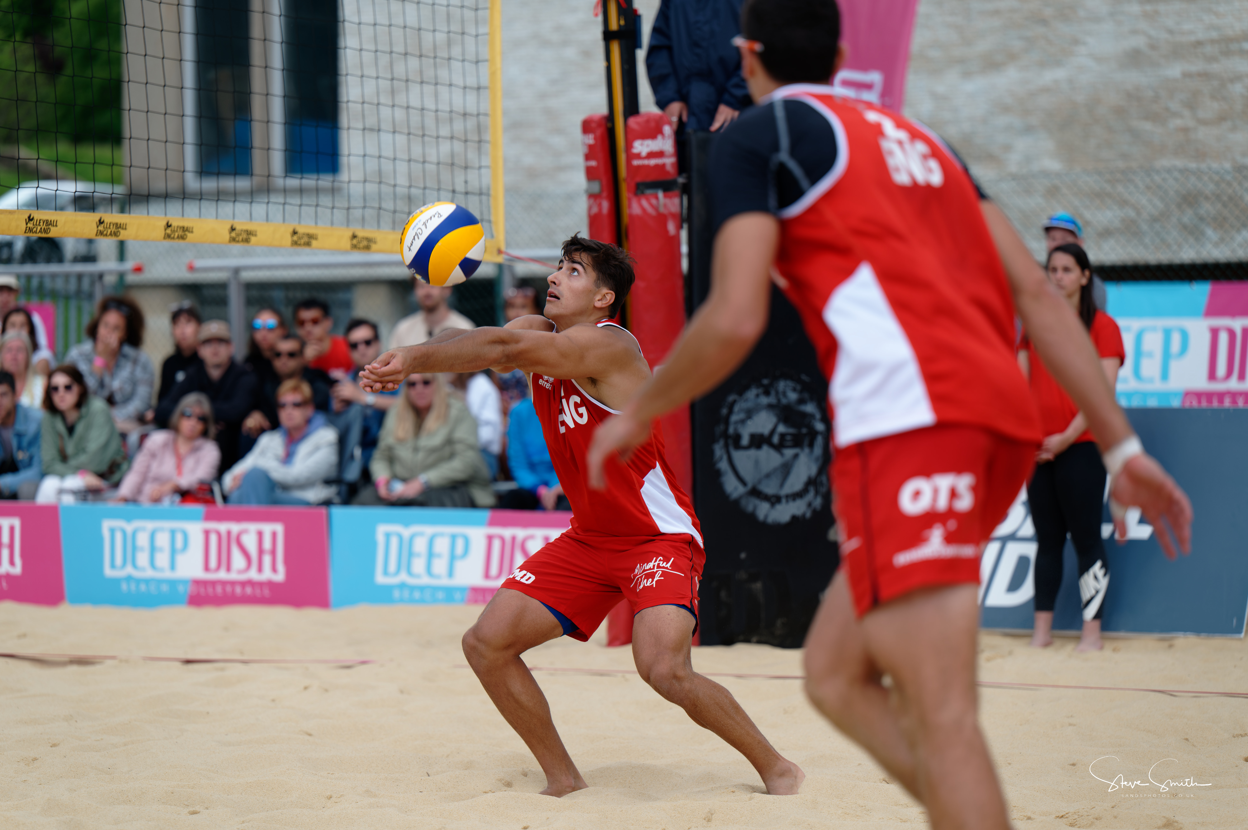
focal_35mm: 125
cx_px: 624
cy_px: 415
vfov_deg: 11.0
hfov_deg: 16.4
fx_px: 4330
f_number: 2.8
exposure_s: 1/1600
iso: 180
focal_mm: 125
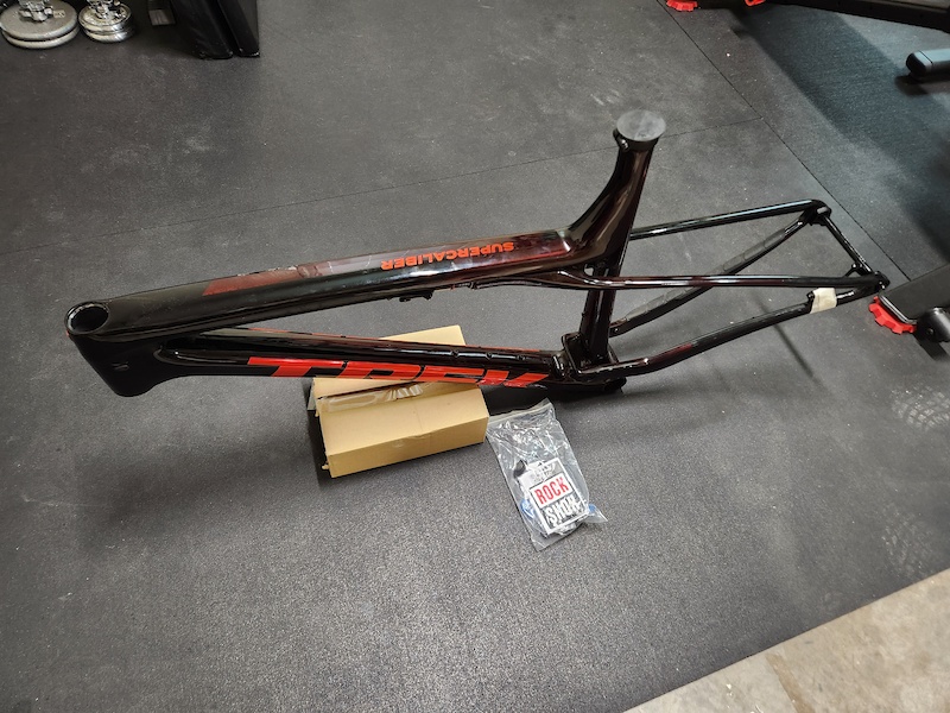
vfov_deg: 58.9
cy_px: 356
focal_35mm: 23
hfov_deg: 73.9
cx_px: 475
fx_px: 631
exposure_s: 1/30
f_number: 1.8
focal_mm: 5.4
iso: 640
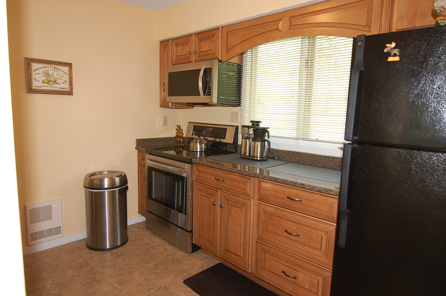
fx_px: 260
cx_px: 223
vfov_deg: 59.4
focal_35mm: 21
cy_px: 148
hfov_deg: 81.3
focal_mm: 14
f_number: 4
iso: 400
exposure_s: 1/60
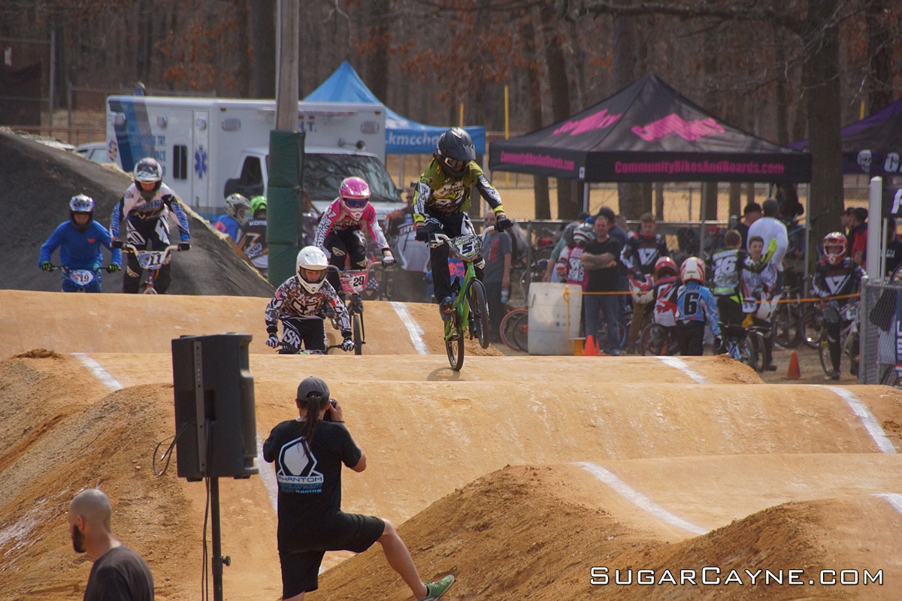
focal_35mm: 375
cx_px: 451
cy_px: 300
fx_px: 9395
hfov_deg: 5.5
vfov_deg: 3.7
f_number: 8
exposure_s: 1/2000
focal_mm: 250
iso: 800
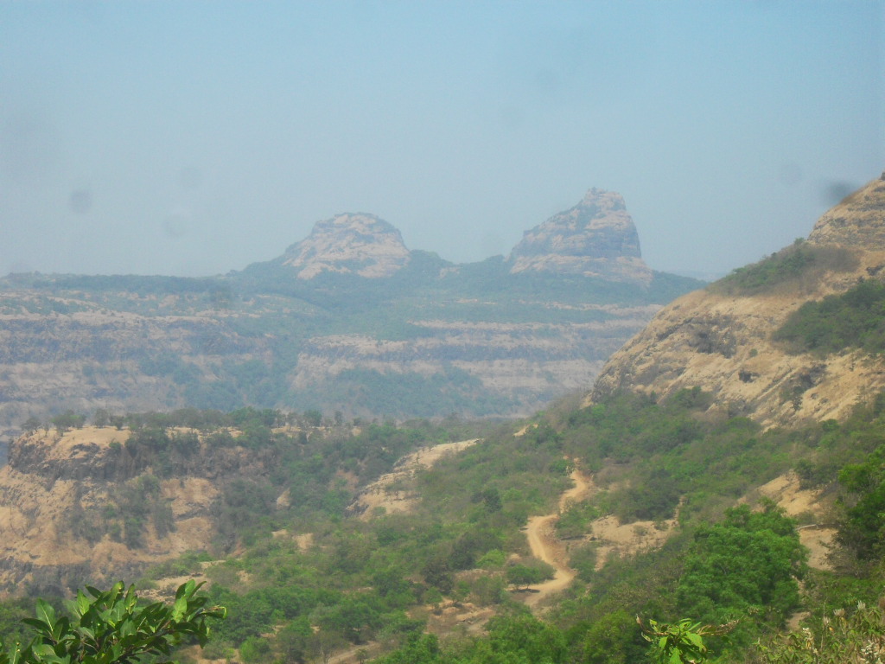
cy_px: 332
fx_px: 2633
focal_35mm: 103
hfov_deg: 19.1
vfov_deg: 14.4
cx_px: 442
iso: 80
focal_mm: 17.1
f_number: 13.9
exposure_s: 1/90
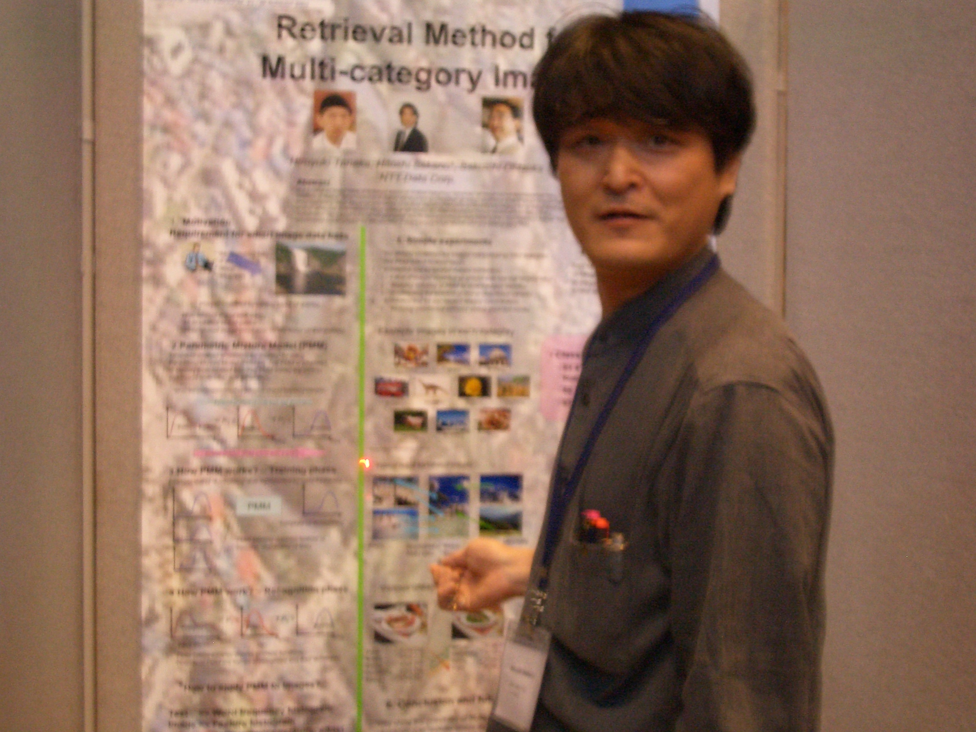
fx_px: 1748
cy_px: 366
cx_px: 488
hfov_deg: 31.2
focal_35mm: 62
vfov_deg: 23.7
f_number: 3.5
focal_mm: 10.2
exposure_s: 1/8
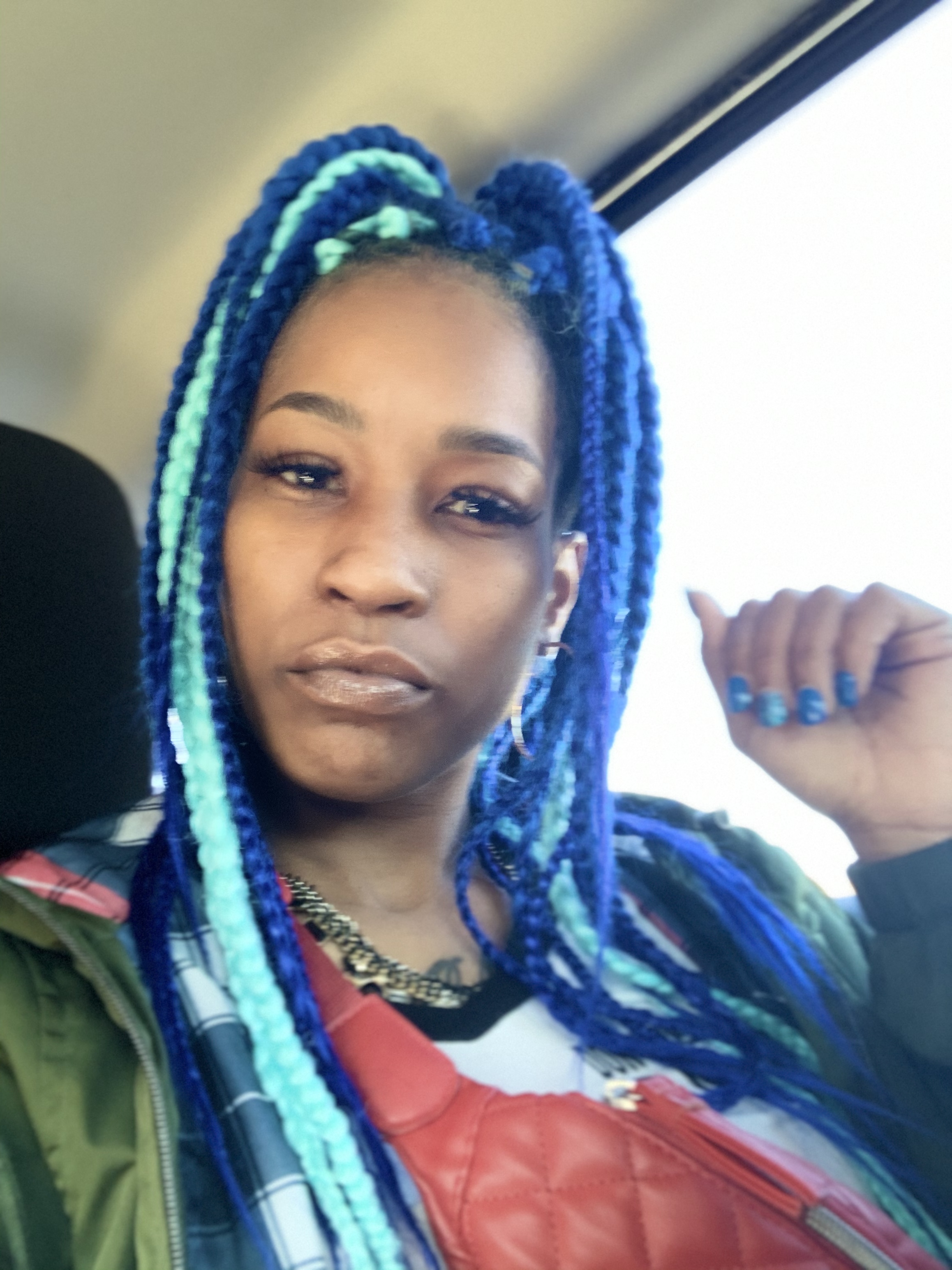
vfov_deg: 56.8
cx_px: 476
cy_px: 635
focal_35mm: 32
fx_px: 1173
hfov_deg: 44.2
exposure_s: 1/60
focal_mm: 2.87
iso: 250
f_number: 2.2
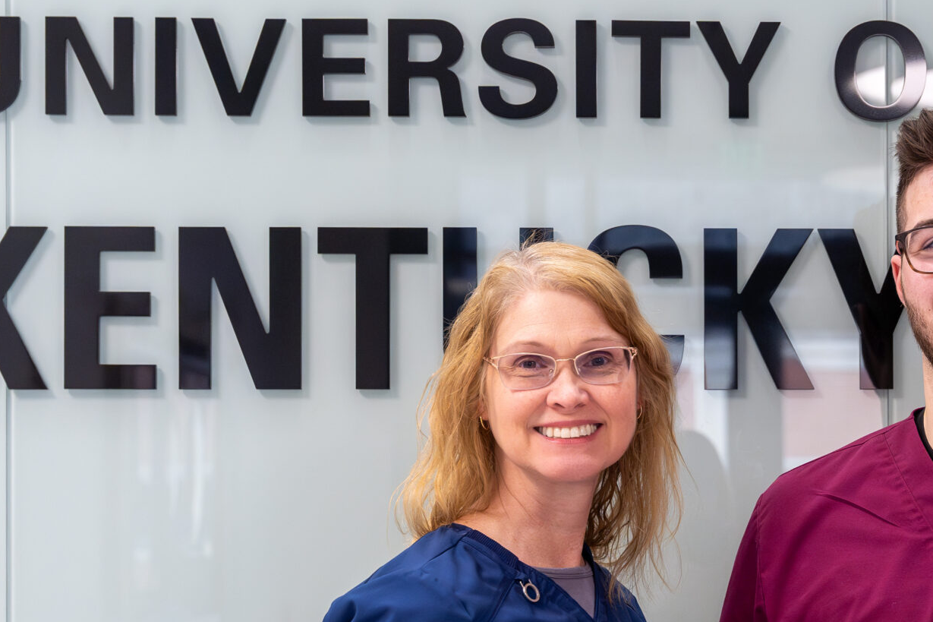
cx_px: 846
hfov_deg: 20.0
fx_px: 2591
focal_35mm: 100
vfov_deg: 13.6
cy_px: 524
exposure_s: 1/320
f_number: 4
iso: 3200
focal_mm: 48
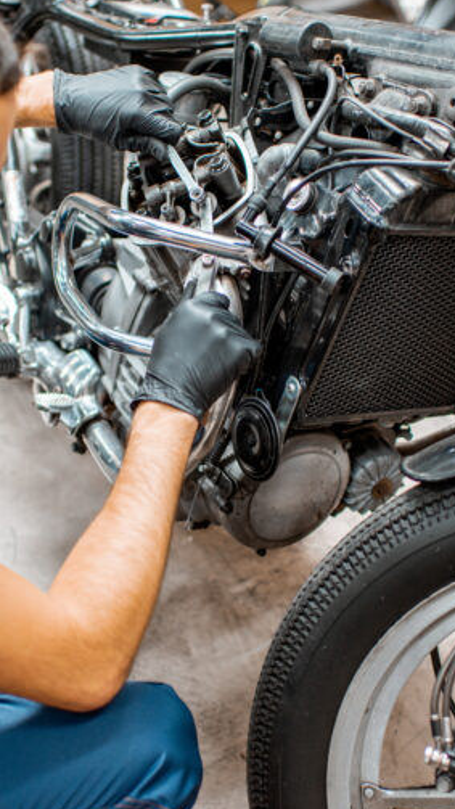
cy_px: 404
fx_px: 1201
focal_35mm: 56
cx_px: 193
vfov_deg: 37.2
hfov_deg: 21.4
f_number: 2.2
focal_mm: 35
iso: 500
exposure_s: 1/160
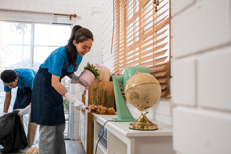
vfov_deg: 35.9
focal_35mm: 37
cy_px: 73
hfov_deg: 51.9
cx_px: 110
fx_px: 237
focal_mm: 33
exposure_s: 1/400
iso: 320
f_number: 2.8
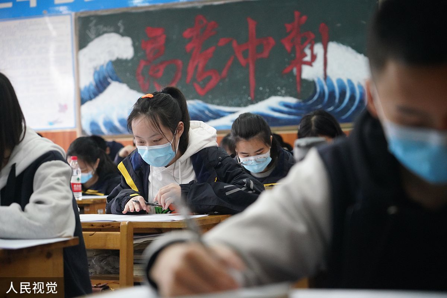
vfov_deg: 17.3
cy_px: 149
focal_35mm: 79
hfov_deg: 25.7
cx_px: 224
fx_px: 981
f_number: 4
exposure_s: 1/250
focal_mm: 79
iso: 6400
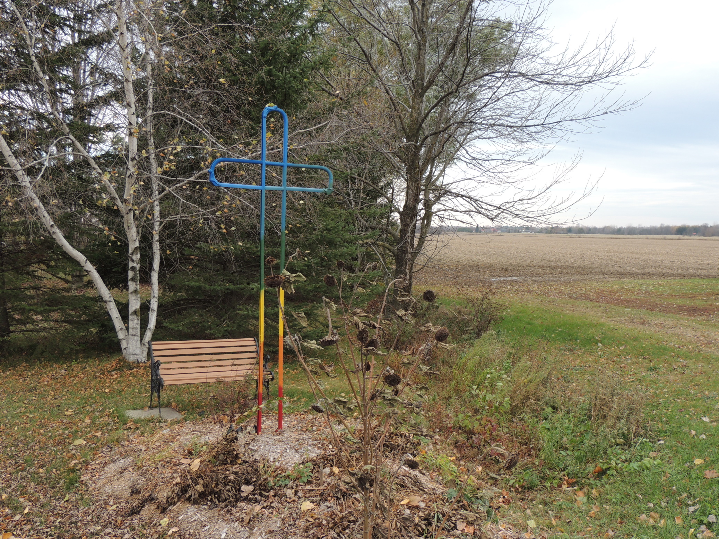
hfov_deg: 52.6
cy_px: 270
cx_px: 360
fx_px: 727
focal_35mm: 35
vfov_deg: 40.7
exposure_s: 1/160
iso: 100
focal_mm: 6.2
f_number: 3.3
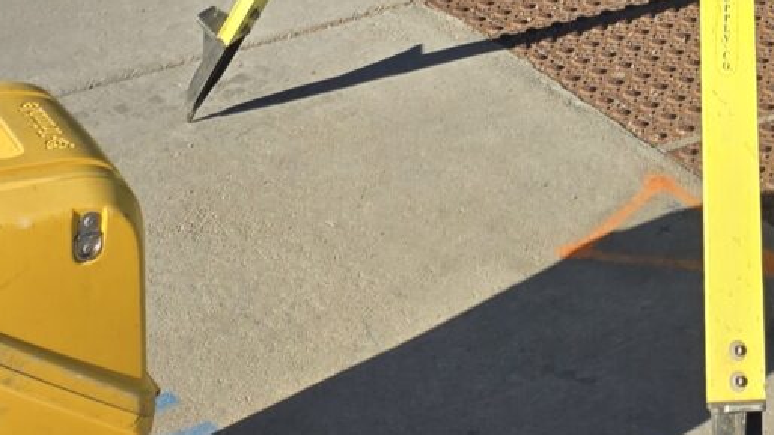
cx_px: 771
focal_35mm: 104
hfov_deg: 19.9
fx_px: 2134
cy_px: -1026
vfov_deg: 8.7
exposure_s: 1/1723
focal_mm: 5.4
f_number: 1.8
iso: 25
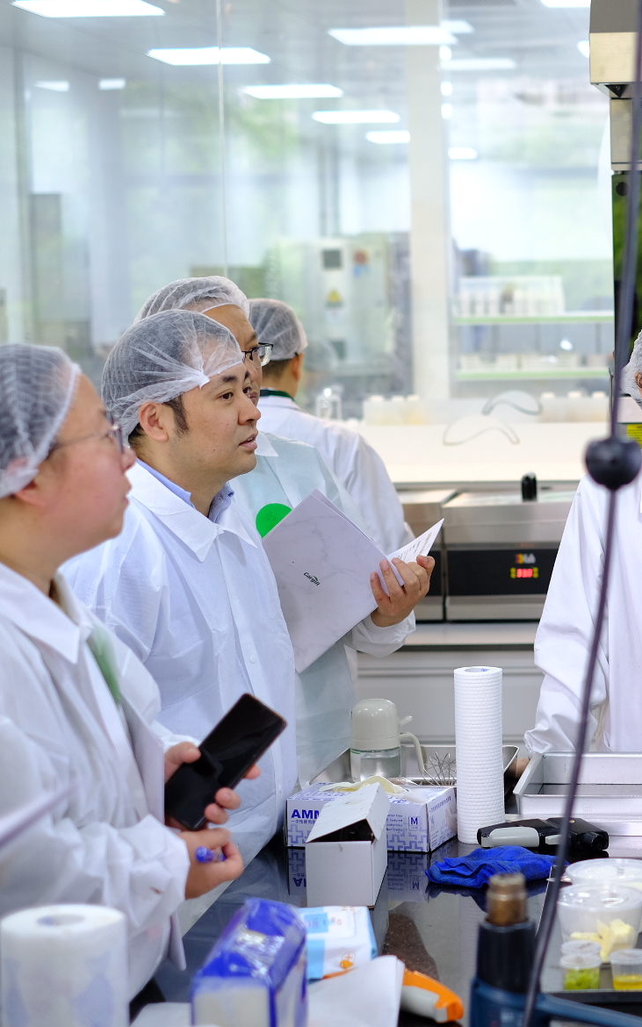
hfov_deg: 15.5
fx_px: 2296
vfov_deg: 25.2
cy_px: 514
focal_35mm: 82
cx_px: 696
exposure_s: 1/125
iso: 400
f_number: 2
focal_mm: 35
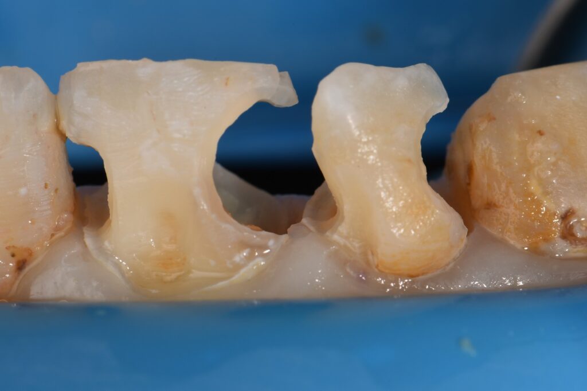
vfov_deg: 8.7
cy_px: 196
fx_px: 2559
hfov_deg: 13.1
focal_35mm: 157
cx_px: 294
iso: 200
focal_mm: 105
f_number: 32
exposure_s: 1/125
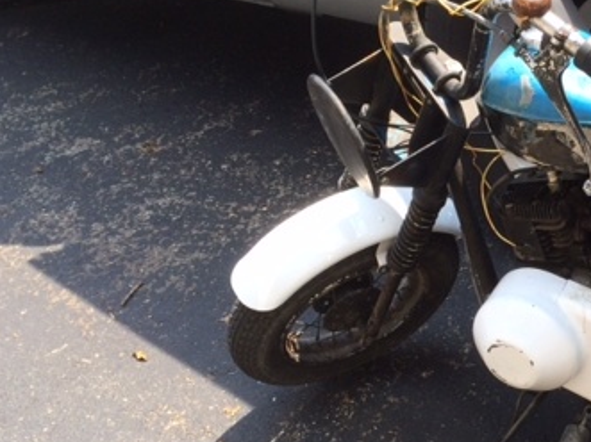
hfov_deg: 31.6
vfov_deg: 25.0
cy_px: 319
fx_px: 990
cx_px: 539
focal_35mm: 58
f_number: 2.2
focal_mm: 4.12
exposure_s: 1/562
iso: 40
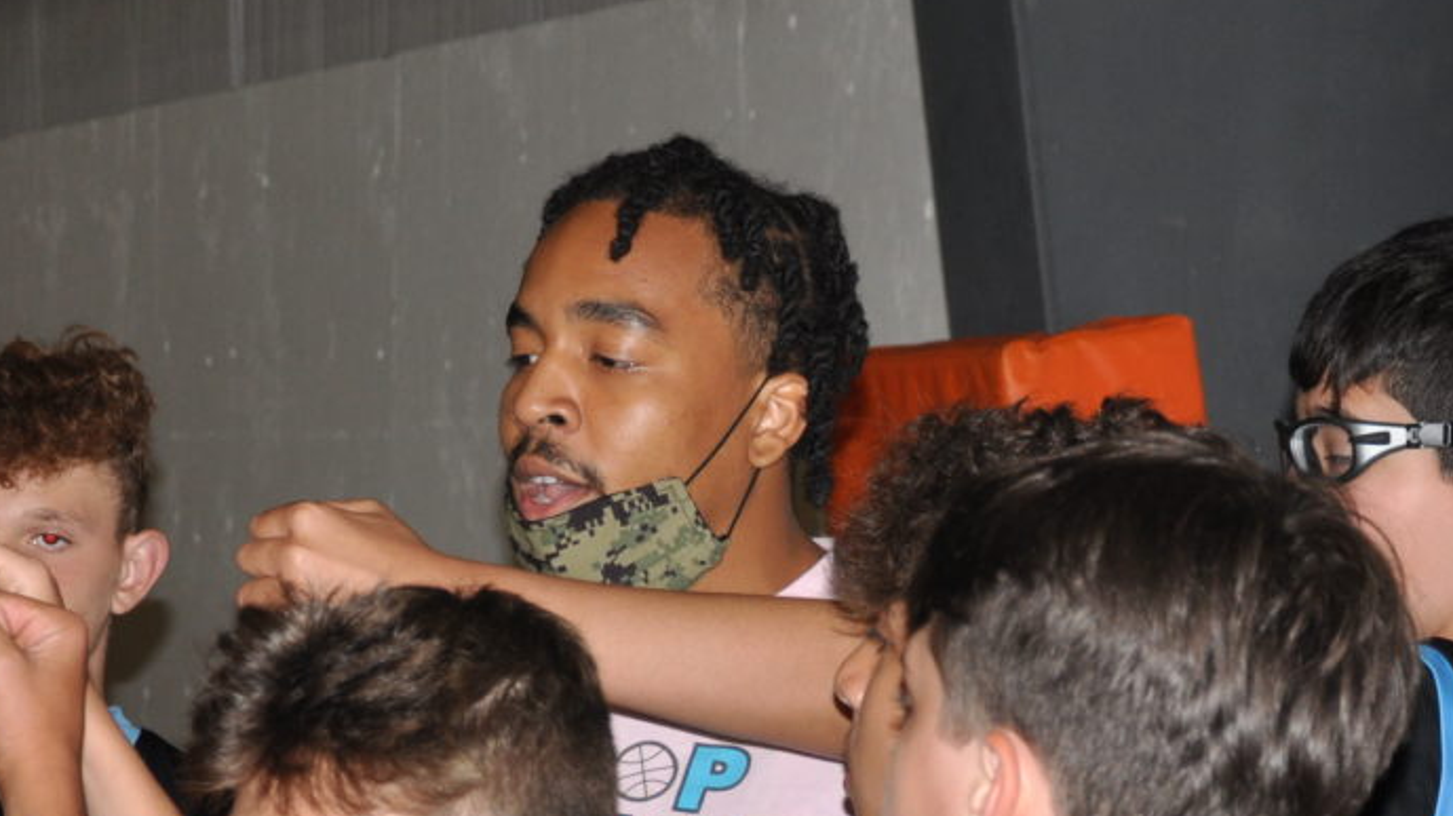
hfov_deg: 16.1
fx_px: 5122
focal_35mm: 133
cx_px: 580
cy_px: 945
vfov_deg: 9.0
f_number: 4.5
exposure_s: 1/200
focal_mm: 38
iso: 400
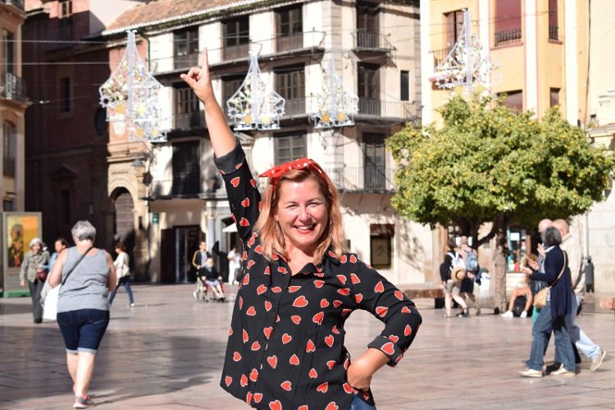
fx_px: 1230
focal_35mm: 72
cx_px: 308
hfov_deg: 28.1
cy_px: 205
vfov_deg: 18.9
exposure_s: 1/250
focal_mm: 48
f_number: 8
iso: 100
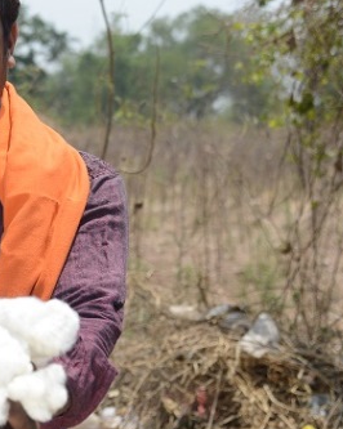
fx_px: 1283
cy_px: 141
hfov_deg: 14.4
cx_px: -133
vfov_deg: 18.9
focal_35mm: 101
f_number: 4
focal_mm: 35
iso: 140
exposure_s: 1/1000
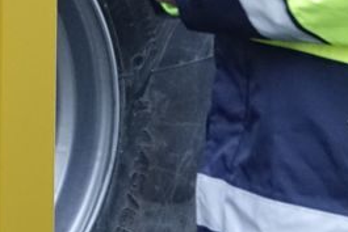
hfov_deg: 2.9
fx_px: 6847
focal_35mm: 708
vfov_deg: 1.9
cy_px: -180
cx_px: -205
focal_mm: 58.29
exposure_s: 1/80
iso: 1600
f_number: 4
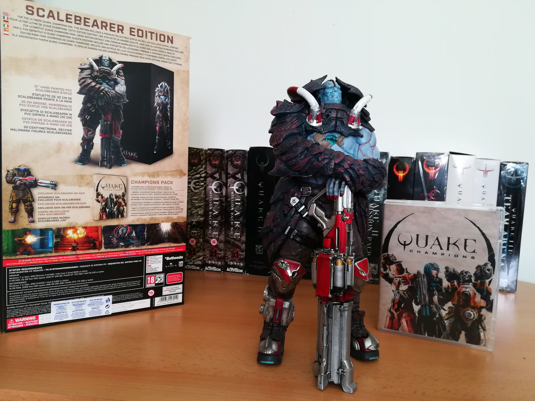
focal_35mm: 26
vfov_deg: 53.1
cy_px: 200
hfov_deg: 67.3
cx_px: 268
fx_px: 402
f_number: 2.2
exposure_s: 1/33.3
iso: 250
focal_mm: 3.83
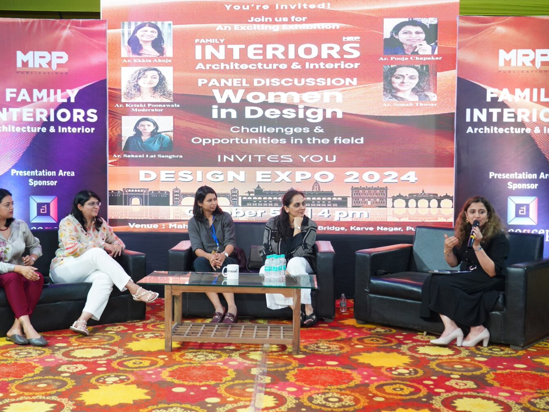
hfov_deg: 42.9
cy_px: 203
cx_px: 242
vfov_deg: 32.9
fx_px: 698
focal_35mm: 44
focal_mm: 40
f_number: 4
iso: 2500
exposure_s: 1/160
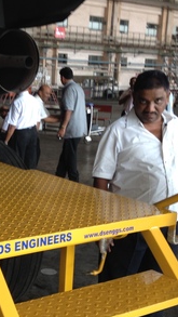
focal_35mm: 65
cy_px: 193
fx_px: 545
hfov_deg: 18.1
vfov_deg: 32.2
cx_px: -1
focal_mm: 4.28
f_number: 2.4
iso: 50
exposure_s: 1/40
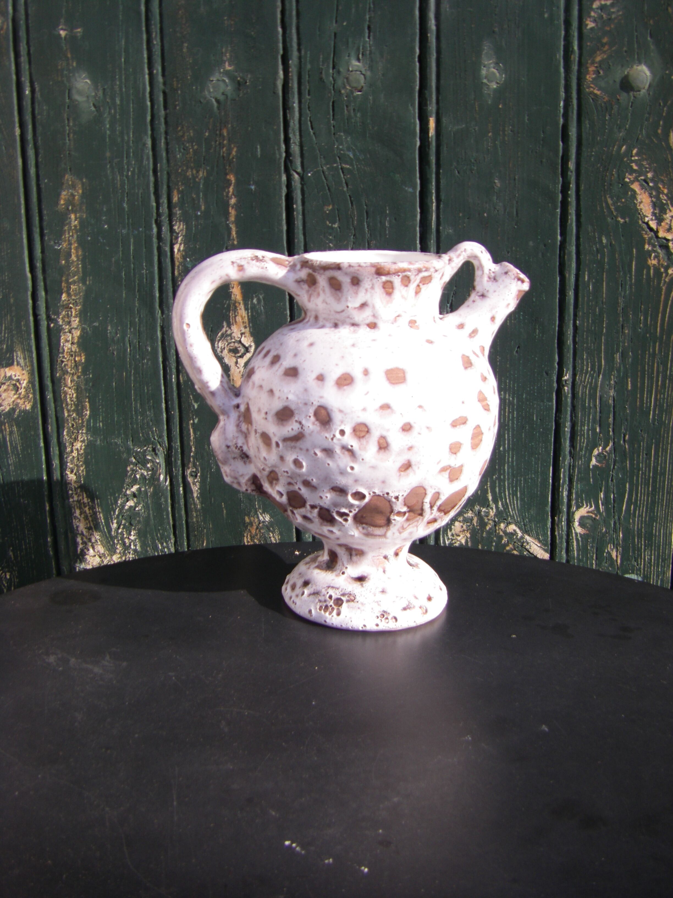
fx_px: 985
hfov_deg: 37.7
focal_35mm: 38
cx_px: 336
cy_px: 449
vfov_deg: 49.0
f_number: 7
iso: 64
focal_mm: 6.3
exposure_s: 1/100
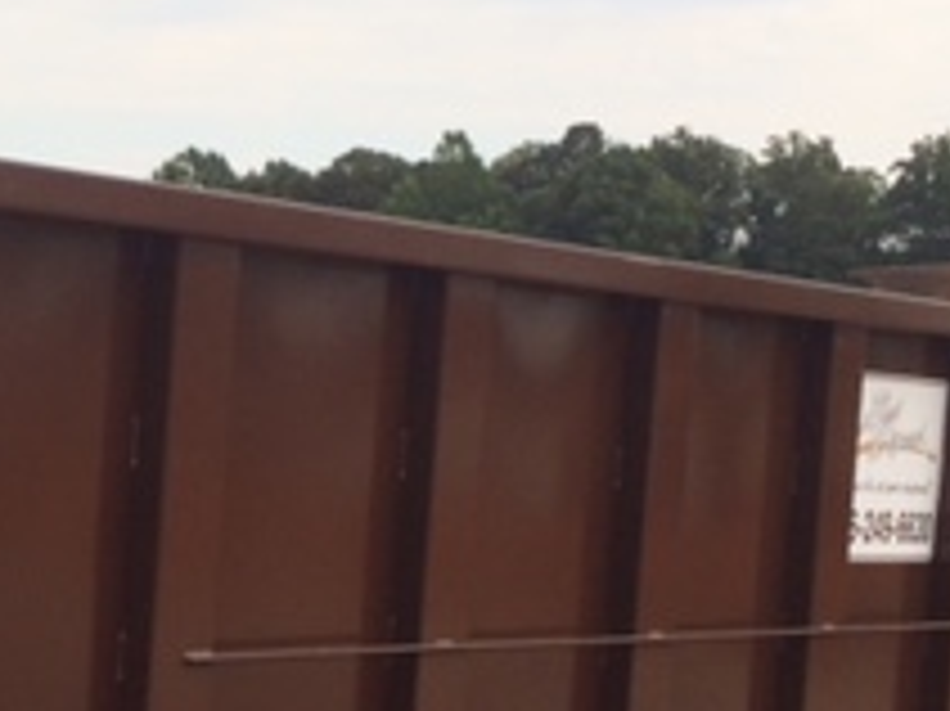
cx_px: 117
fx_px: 2496
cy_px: 495
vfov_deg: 16.2
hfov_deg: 21.1
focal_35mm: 91
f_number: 2.2
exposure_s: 1/1866
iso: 50
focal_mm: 4.12
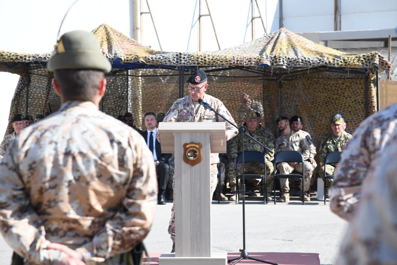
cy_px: 132
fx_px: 1323
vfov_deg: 11.4
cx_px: 198
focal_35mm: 120
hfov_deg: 17.1
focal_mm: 120
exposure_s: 1/320
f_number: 7.1
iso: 250
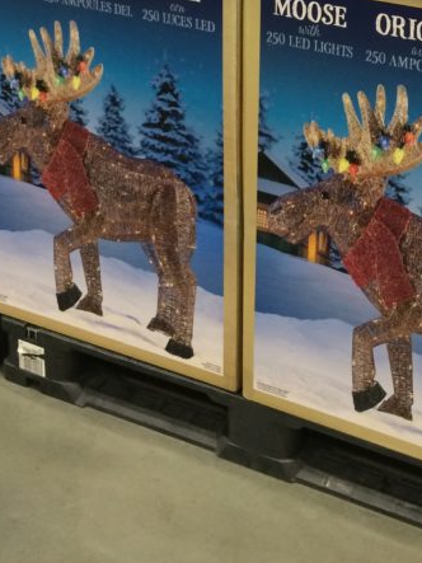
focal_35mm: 67
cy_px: -20
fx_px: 1090
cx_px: 369
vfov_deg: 27.1
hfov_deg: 21.5
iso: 125
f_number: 2.2
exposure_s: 1/30
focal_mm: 4.15
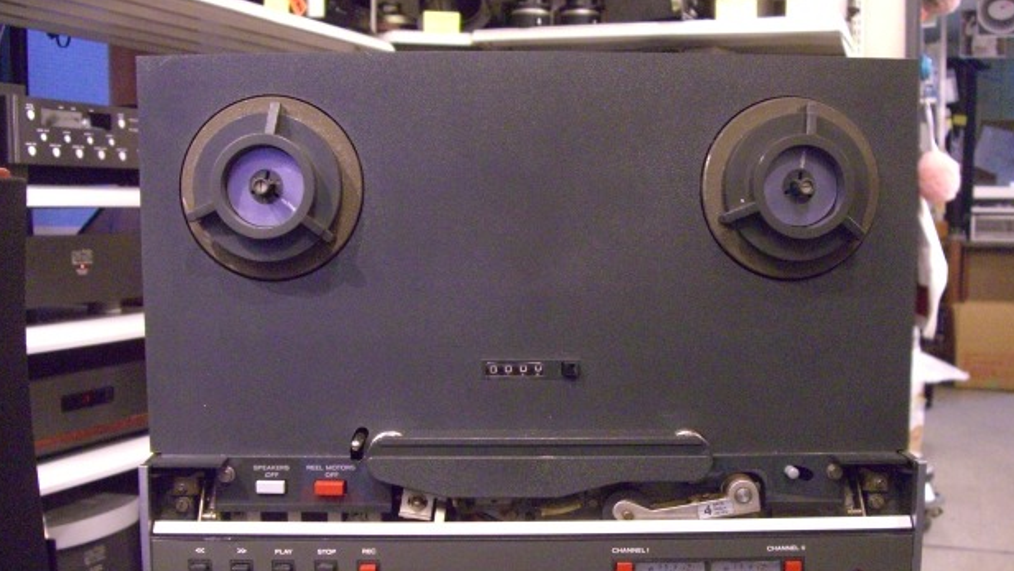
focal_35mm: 43
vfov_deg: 27.5
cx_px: 504
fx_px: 1157
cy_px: 388
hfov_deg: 47.3
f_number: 2.8
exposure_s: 1/30
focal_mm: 7.9
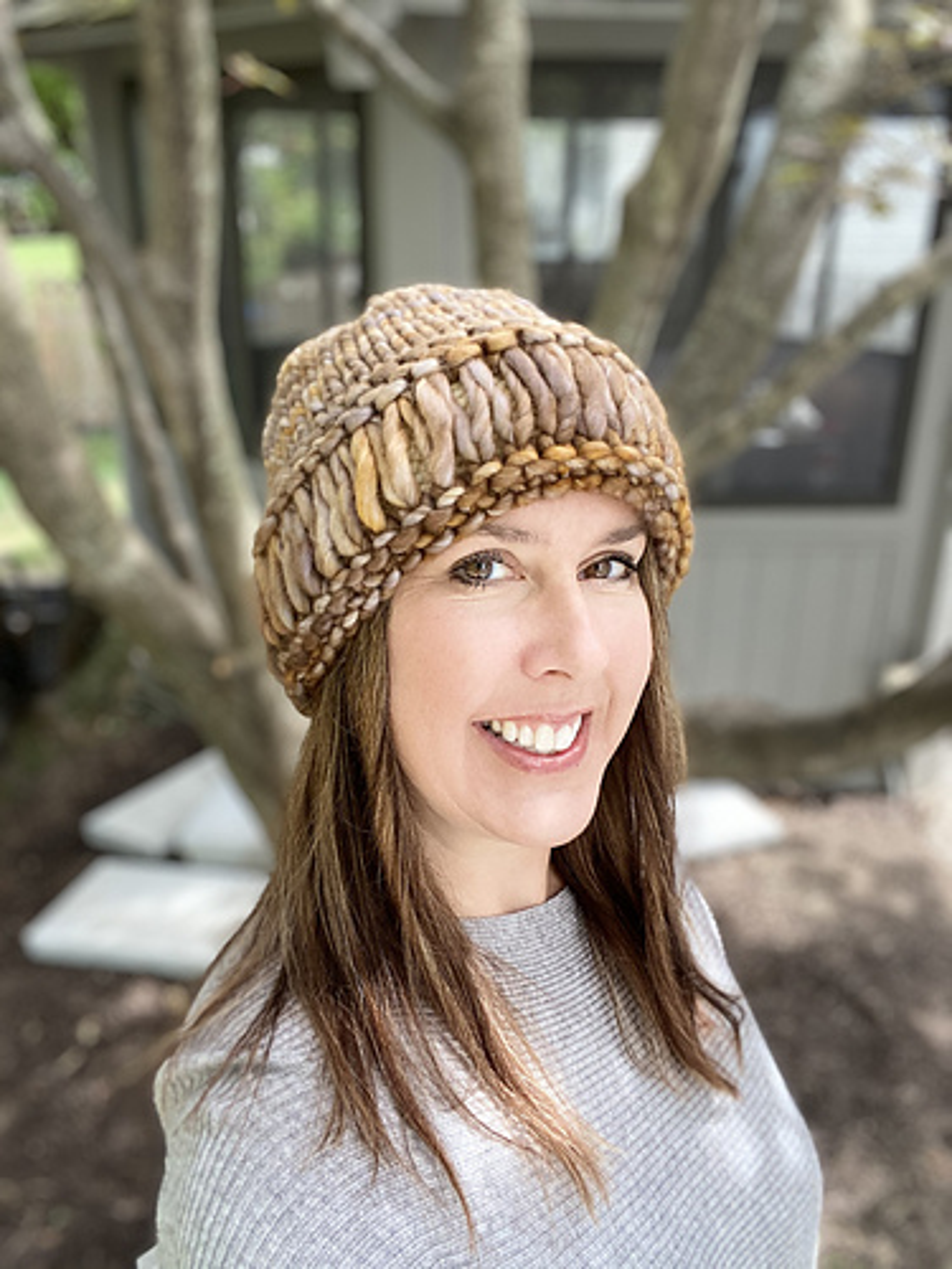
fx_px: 1100
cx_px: 476
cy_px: 634
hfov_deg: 46.8
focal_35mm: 30
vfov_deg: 60.0
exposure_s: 1/122
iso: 64
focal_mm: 2.71
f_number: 2.2
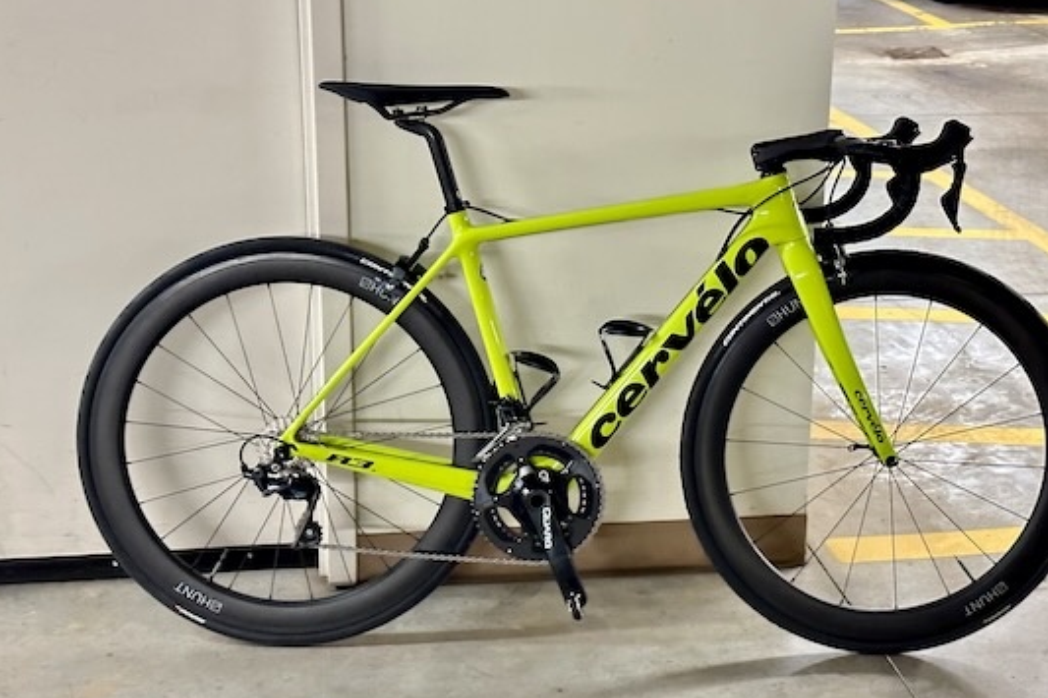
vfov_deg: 22.6
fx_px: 1746
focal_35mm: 60
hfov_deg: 33.4
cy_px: 346
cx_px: 588
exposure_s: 1/30
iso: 500
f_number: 1.78
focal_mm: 6.86
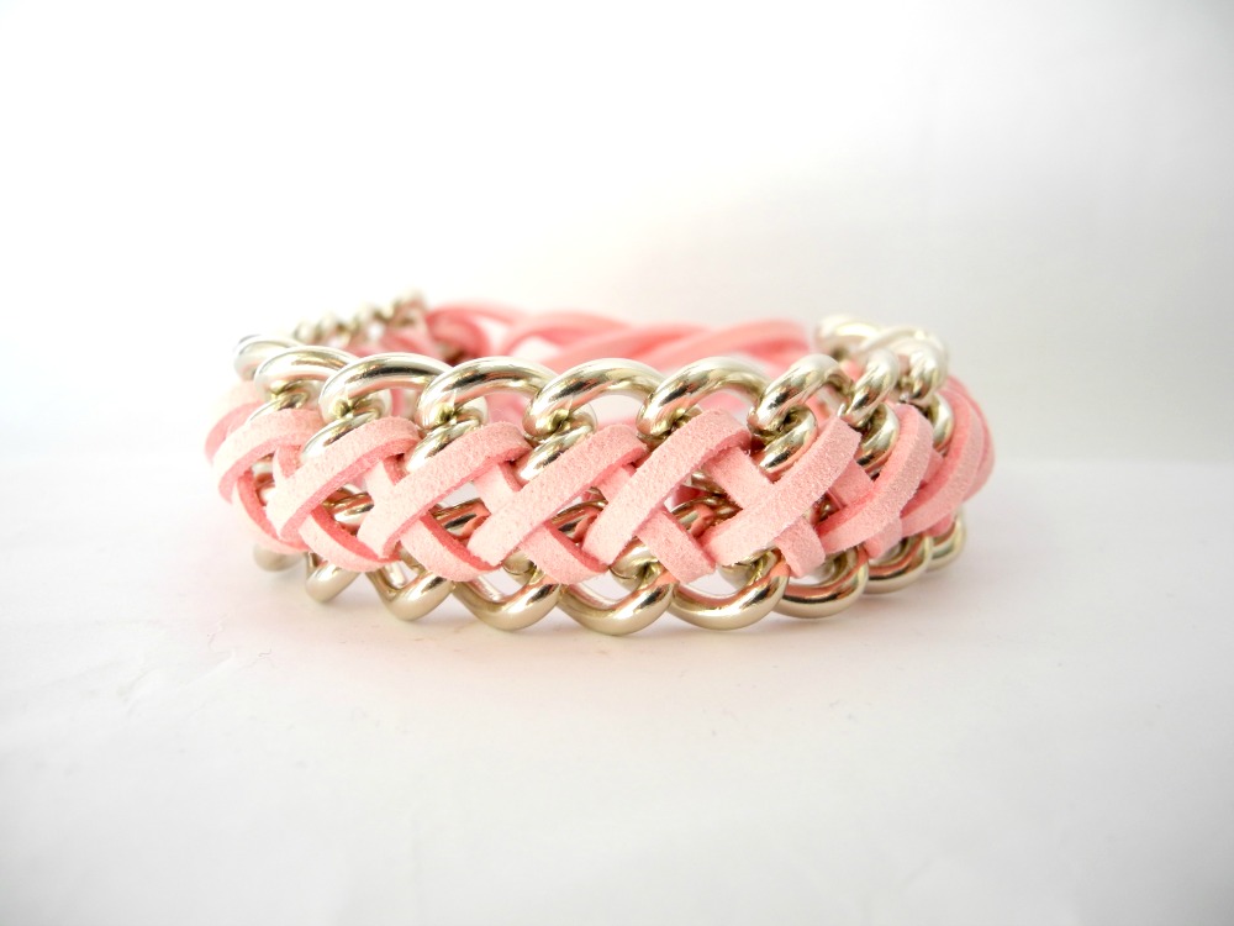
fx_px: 998
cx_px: 617
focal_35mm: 28
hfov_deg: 63.4
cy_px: 463
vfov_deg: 49.7
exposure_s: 1/30
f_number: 2.8
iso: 180
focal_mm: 6
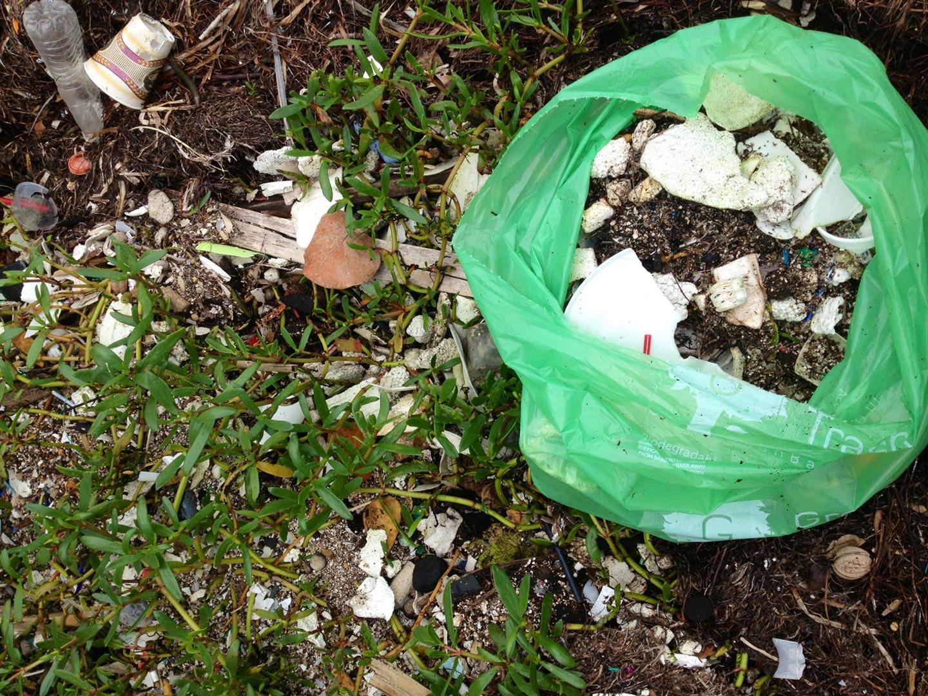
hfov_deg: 52.6
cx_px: 464
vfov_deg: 40.7
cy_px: 348
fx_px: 938
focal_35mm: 35
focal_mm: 4.28
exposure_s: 1/506
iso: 50
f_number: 2.4
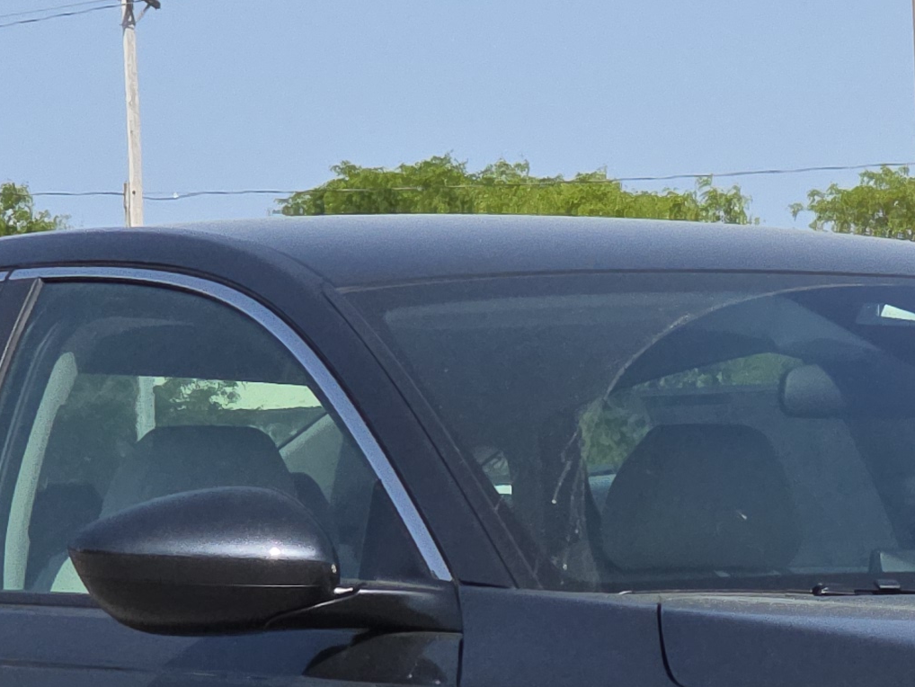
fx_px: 7165
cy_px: 851
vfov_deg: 5.5
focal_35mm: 271
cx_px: 866
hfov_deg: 7.3
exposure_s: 1/2186
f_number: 2.4
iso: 50
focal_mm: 7.9
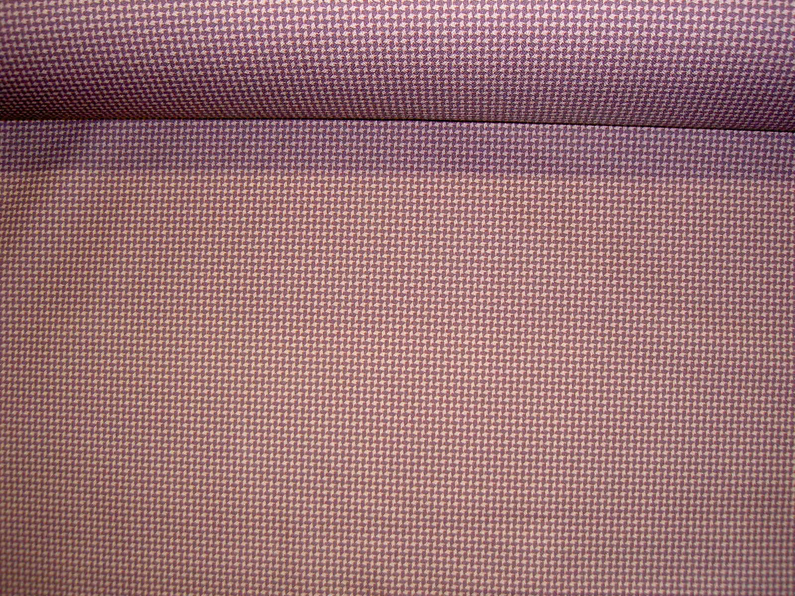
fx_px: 896
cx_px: 398
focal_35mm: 39
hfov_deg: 47.9
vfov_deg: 36.8
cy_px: 298
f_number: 2.8
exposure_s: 1/59.5
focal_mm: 8
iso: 100
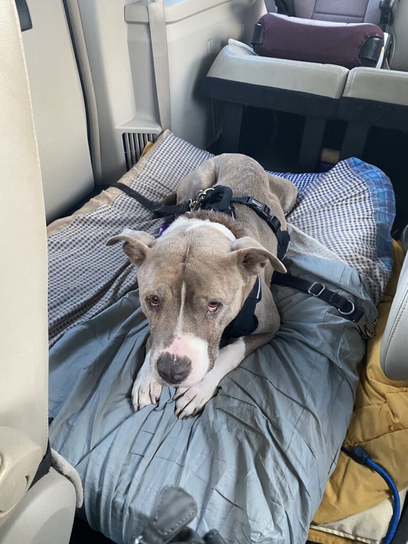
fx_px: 409
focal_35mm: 26
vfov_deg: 67.3
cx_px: 204
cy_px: 272
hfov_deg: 53.1
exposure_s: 1/40
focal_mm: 4.25
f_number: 1.8
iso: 400
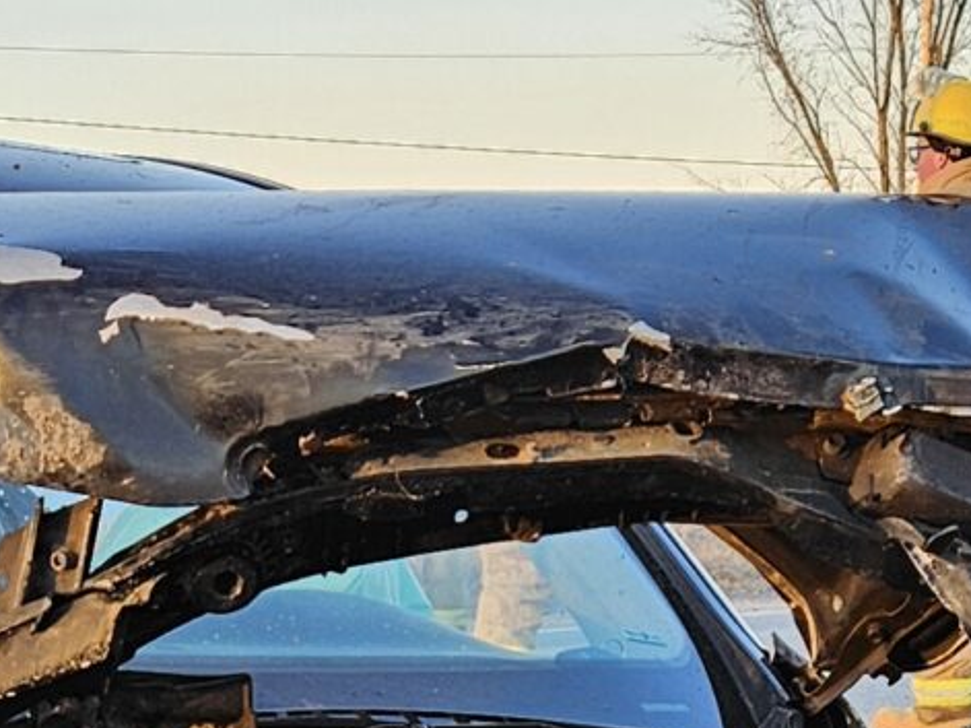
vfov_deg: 10.8
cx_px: 223
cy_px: 1483
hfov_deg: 15.7
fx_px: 3505
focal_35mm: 125
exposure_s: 1/120
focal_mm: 5.4
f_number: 1.8
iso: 40
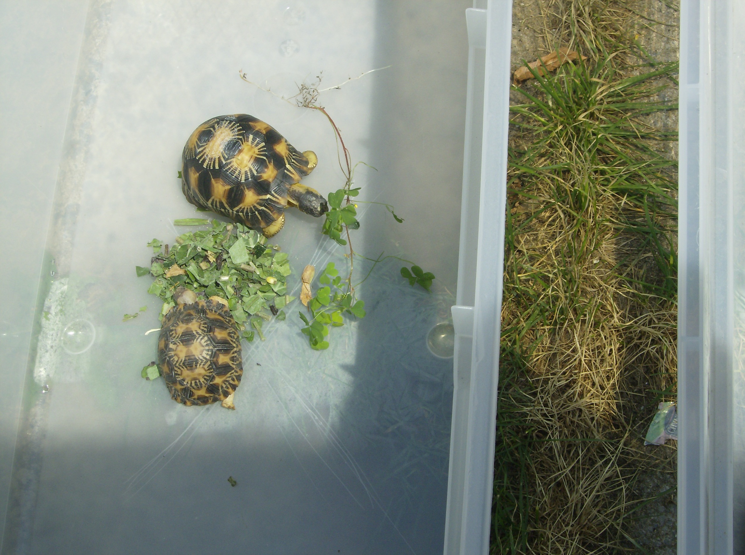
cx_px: 372
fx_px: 1202
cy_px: 278
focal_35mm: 56
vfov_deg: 26.0
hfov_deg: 34.4
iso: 100
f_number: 5.6
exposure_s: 1/351
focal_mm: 9.3
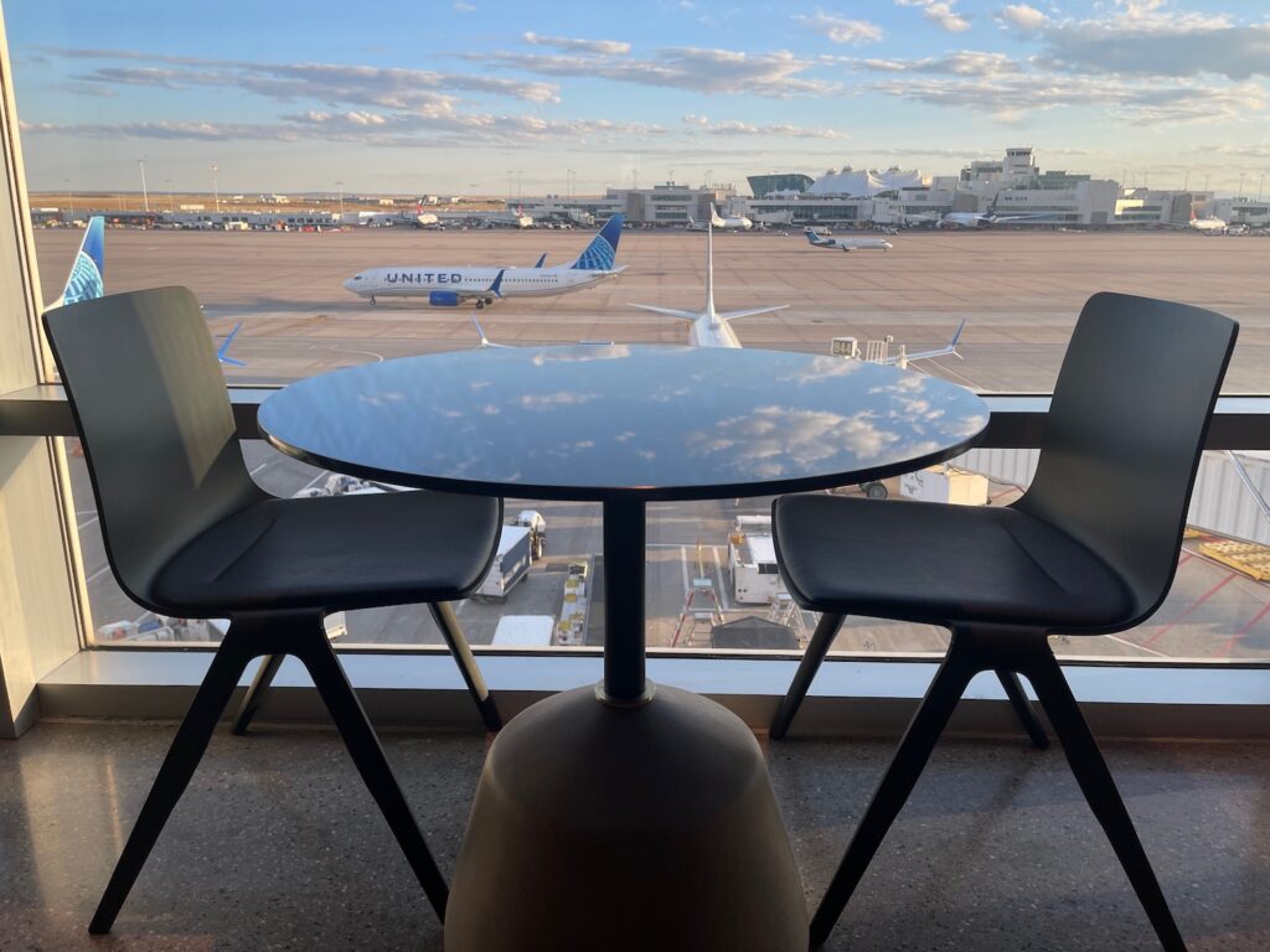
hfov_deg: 67.3
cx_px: 635
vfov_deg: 53.1
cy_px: 476
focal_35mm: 26
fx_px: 954
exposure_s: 1/337
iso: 32
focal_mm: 5.1
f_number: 1.6
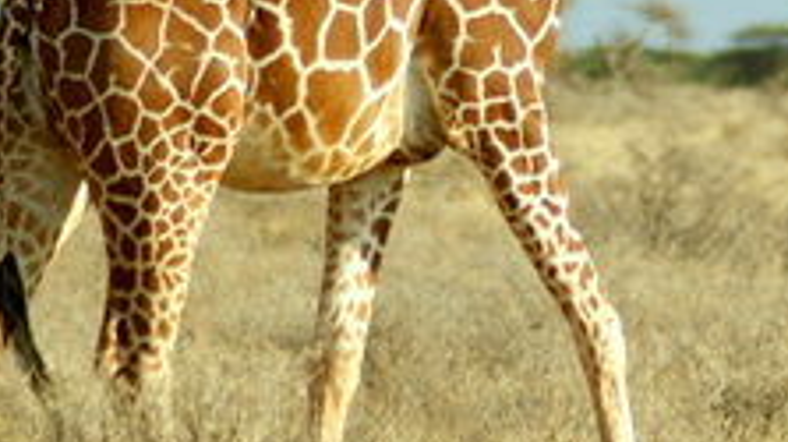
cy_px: -18
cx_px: 714
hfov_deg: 2.8
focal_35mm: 762
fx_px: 15908
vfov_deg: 1.6
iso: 100
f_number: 5
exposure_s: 1/400
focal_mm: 180
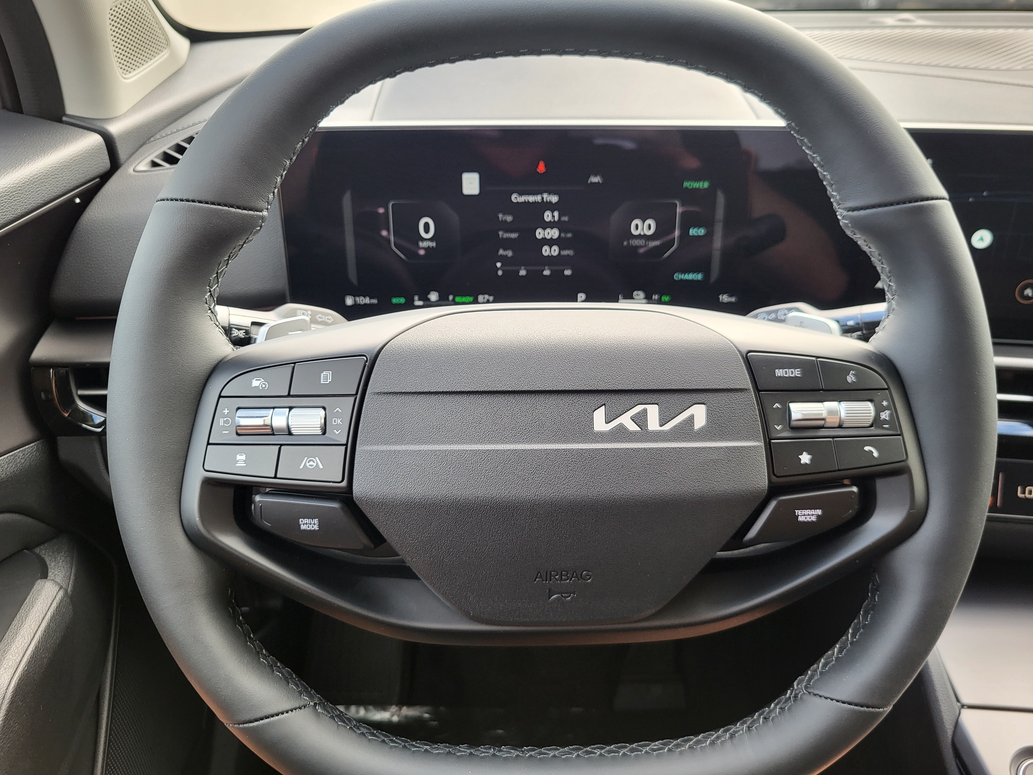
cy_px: 388
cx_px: 516
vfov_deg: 53.1
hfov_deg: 67.3
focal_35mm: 26
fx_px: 776
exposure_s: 1/120
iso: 64
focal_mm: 5.4
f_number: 1.8
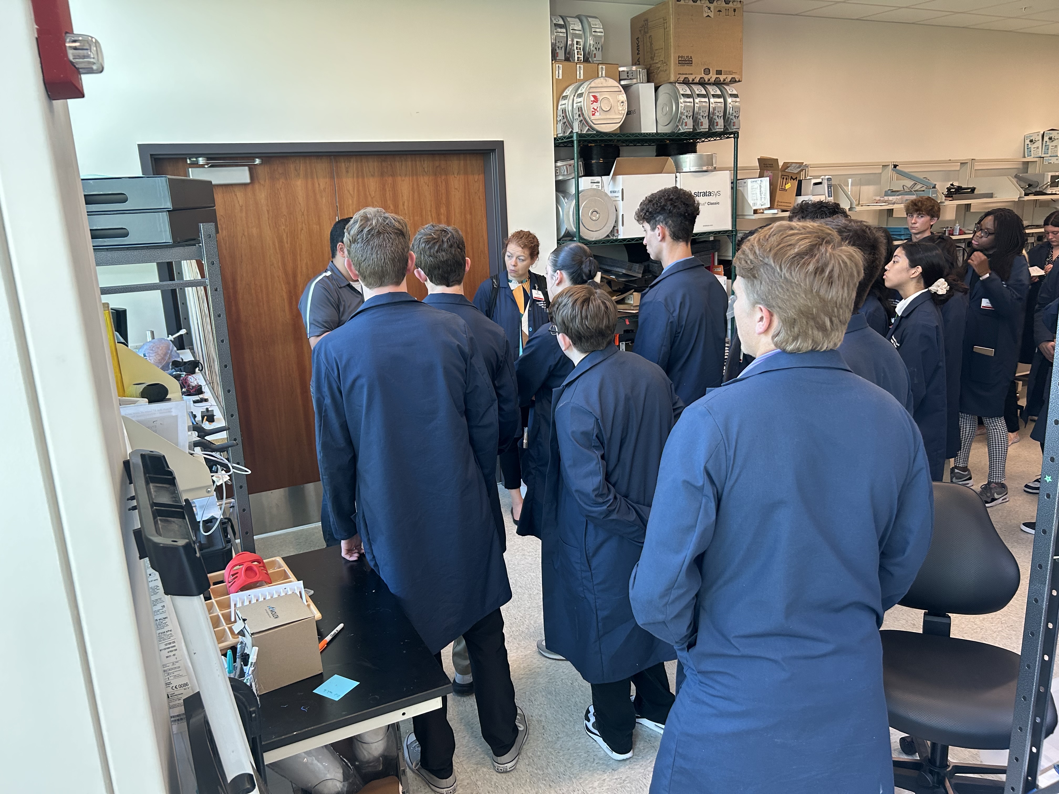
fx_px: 795
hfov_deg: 67.3
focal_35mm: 26
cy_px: 397
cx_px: 530
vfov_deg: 53.1
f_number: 1.5
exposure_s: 1/113
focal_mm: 5.7
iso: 125
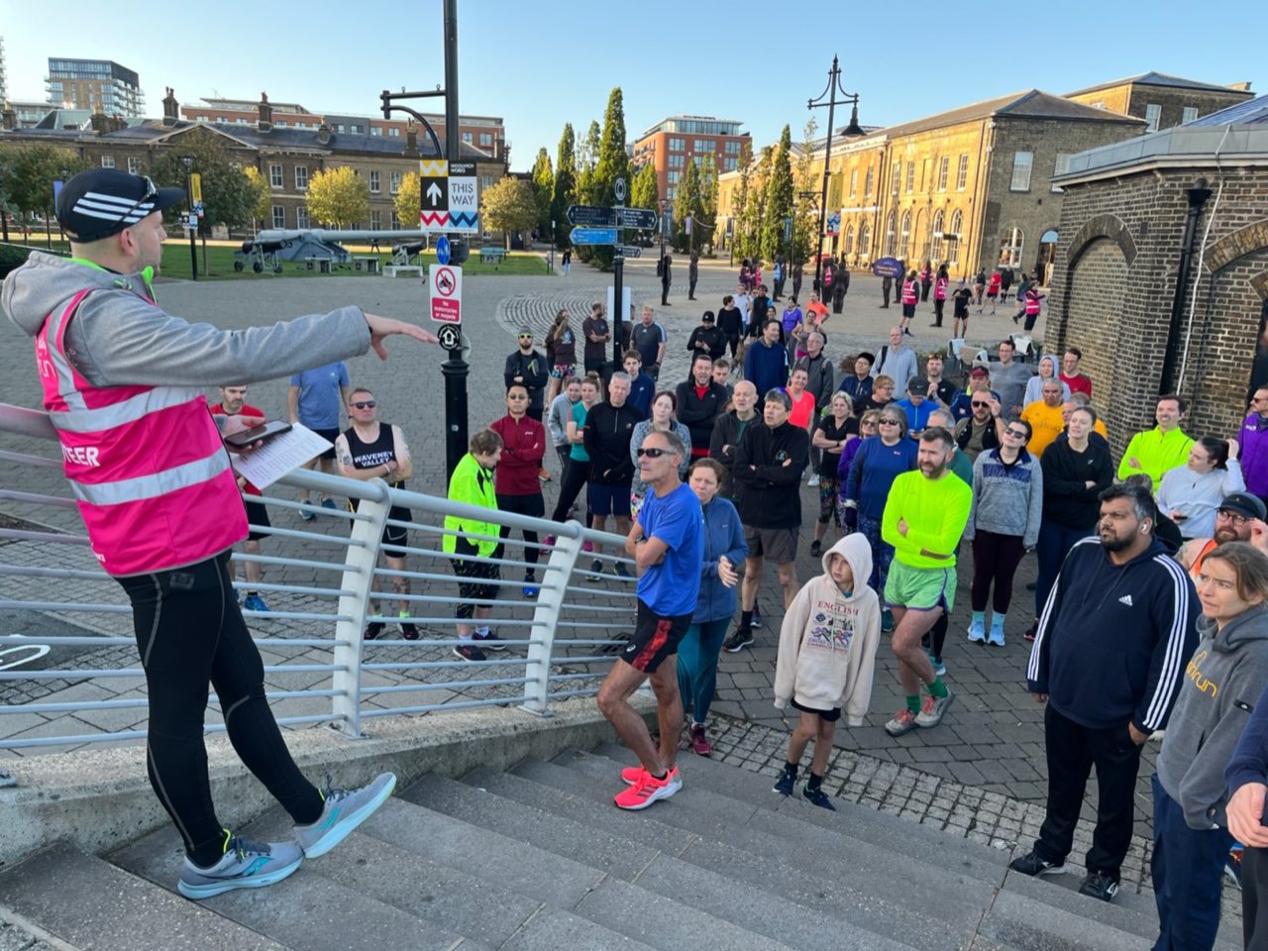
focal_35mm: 26
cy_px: 476
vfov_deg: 53.1
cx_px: 634
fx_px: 952
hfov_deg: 67.3
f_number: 1.6
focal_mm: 5.1
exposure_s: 1/271
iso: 50
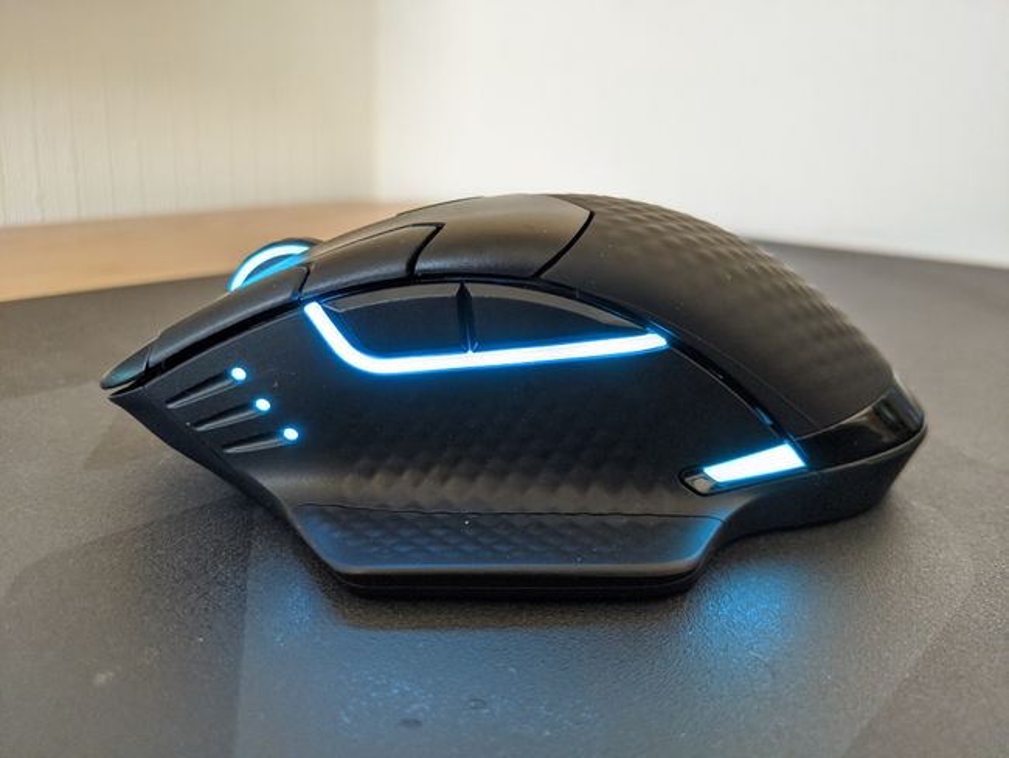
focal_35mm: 27
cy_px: 379
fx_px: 787
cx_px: 504
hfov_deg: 65.3
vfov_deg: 51.4
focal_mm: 4.44
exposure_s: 1/23.8
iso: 227
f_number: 1.8
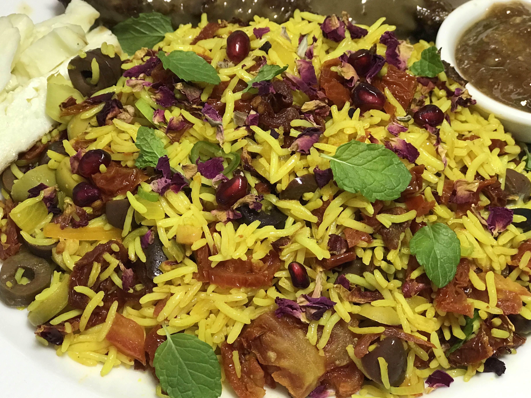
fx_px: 966
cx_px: 264
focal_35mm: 63
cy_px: 203
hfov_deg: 30.7
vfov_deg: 23.3
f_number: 2.8
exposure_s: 1/50
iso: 125
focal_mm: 6.6
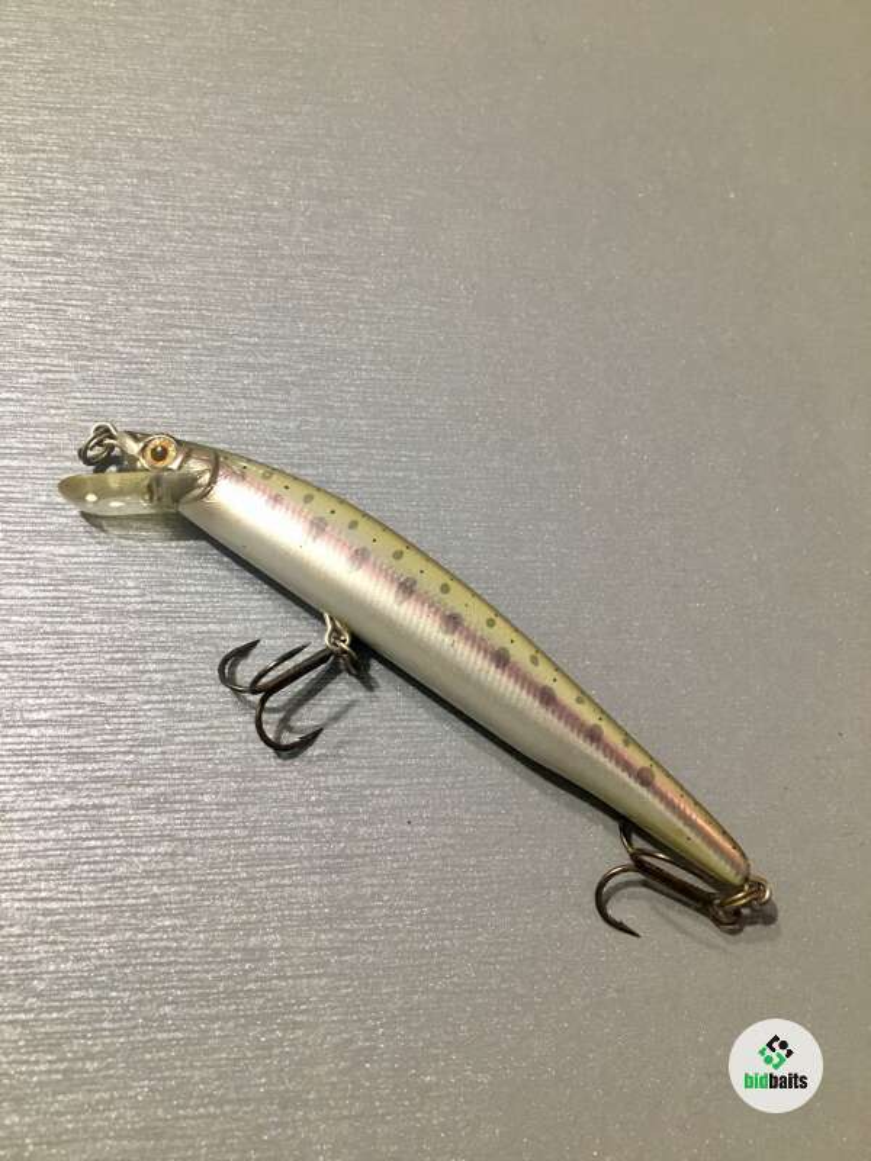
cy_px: 580
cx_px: 436
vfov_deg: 61.7
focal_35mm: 29
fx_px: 973
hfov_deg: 48.2
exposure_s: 1/33
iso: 200
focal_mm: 4.15
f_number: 2.2
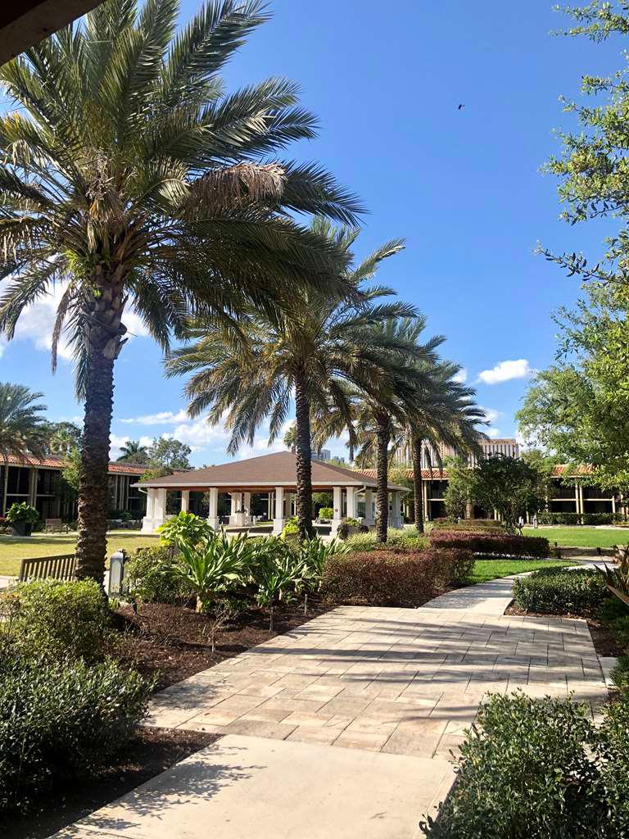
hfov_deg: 49.7
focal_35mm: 28
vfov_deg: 63.4
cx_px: 314
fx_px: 678
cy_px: 420
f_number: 1.8
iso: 20
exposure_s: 1/1429
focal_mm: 4
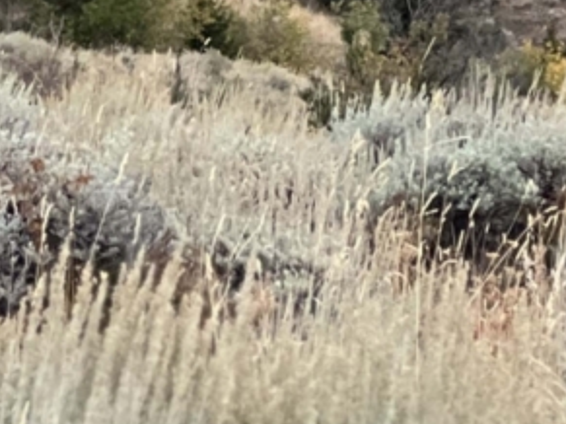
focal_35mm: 406
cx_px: 401
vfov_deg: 3.6
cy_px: -554
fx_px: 6636
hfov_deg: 4.9
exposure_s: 1/40
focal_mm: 9
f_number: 2.8
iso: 320
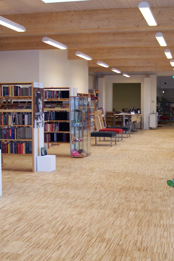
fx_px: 384
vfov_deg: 37.5
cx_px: 98
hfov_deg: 25.5
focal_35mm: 53
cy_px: 130
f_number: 2.8
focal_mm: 8
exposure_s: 1/60
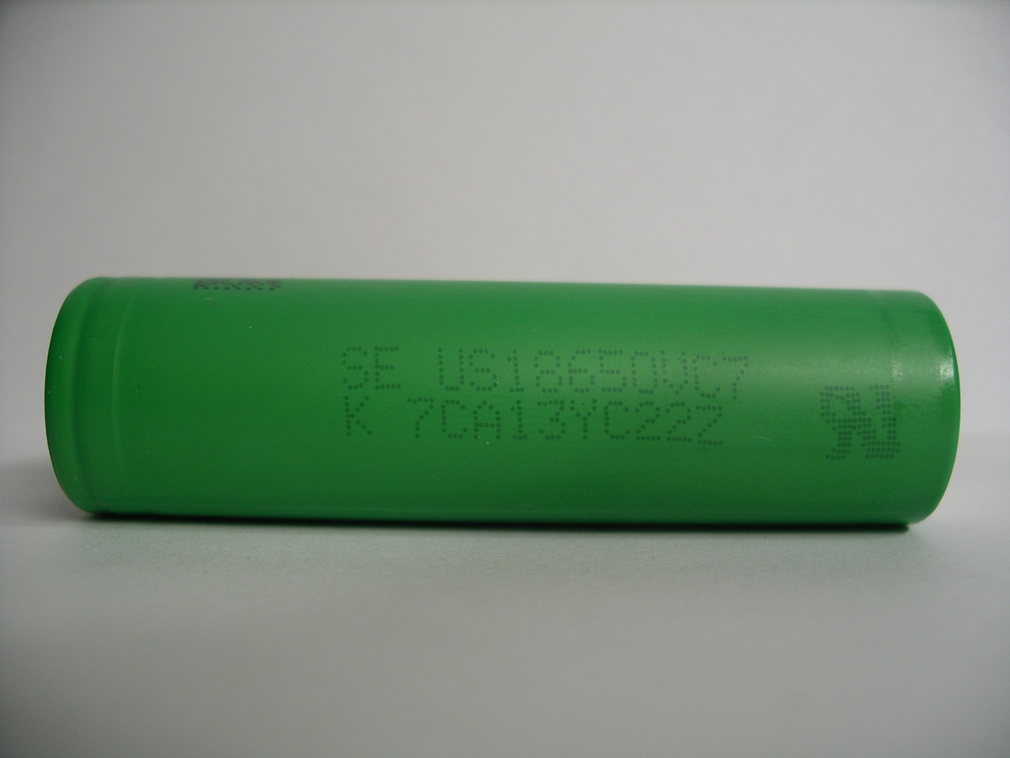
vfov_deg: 38.7
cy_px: 379
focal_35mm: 37
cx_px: 505
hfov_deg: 50.1
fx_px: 1080
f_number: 2.8
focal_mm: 7.8
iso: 64
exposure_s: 1/40
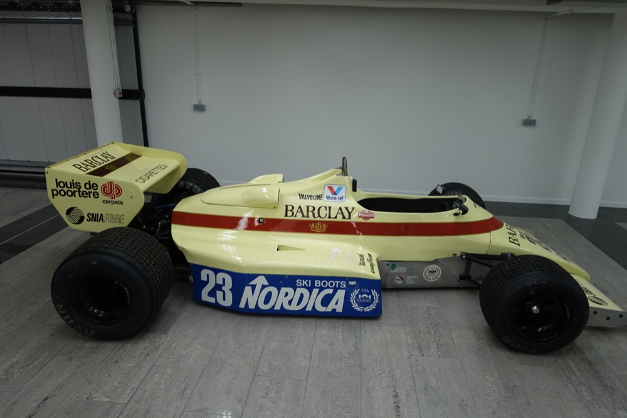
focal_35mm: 24
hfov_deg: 73.8
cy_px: 209
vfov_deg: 53.1
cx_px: 314
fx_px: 418
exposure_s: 1/160
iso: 250
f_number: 3.5
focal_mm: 8.8
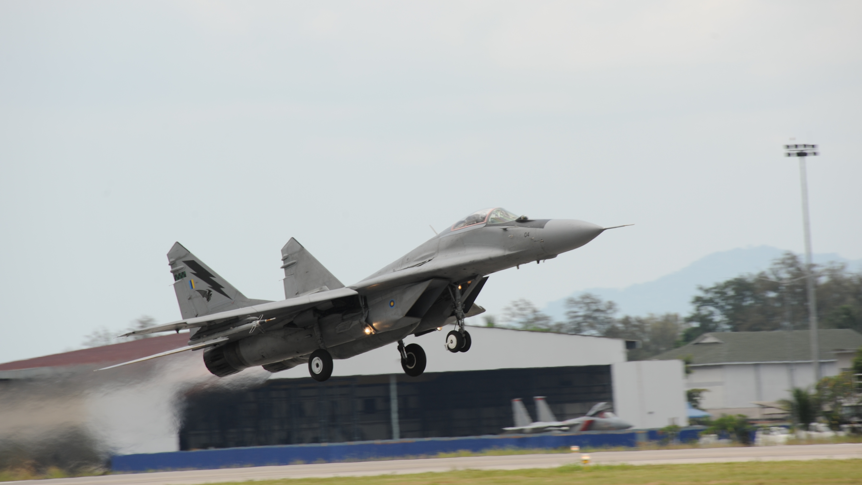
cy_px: 215
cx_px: 425
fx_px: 7817
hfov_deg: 6.3
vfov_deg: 3.6
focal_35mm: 342
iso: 200
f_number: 9
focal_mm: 300
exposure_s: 1/320
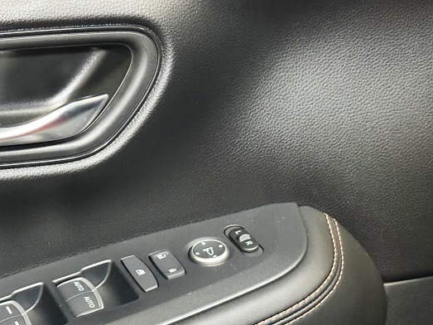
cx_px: 34
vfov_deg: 15.7
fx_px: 1176
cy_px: 220
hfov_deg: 20.4
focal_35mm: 94
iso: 640
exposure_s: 1/30
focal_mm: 6.86
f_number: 1.78
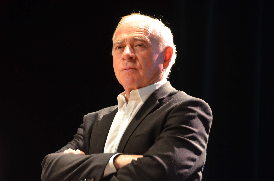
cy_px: 90
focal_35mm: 255
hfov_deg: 8.1
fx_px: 1937
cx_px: 137
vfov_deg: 5.4
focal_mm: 170
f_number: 5.6
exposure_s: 1/20
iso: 1600
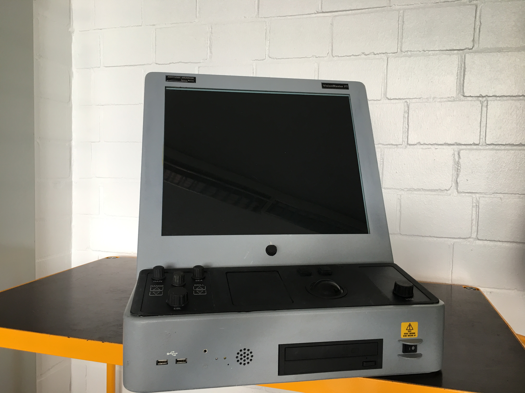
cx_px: 262
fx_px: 440
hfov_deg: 61.7
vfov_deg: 48.2
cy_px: 196
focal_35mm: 29
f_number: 2.2
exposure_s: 1/33
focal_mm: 4.15
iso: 25
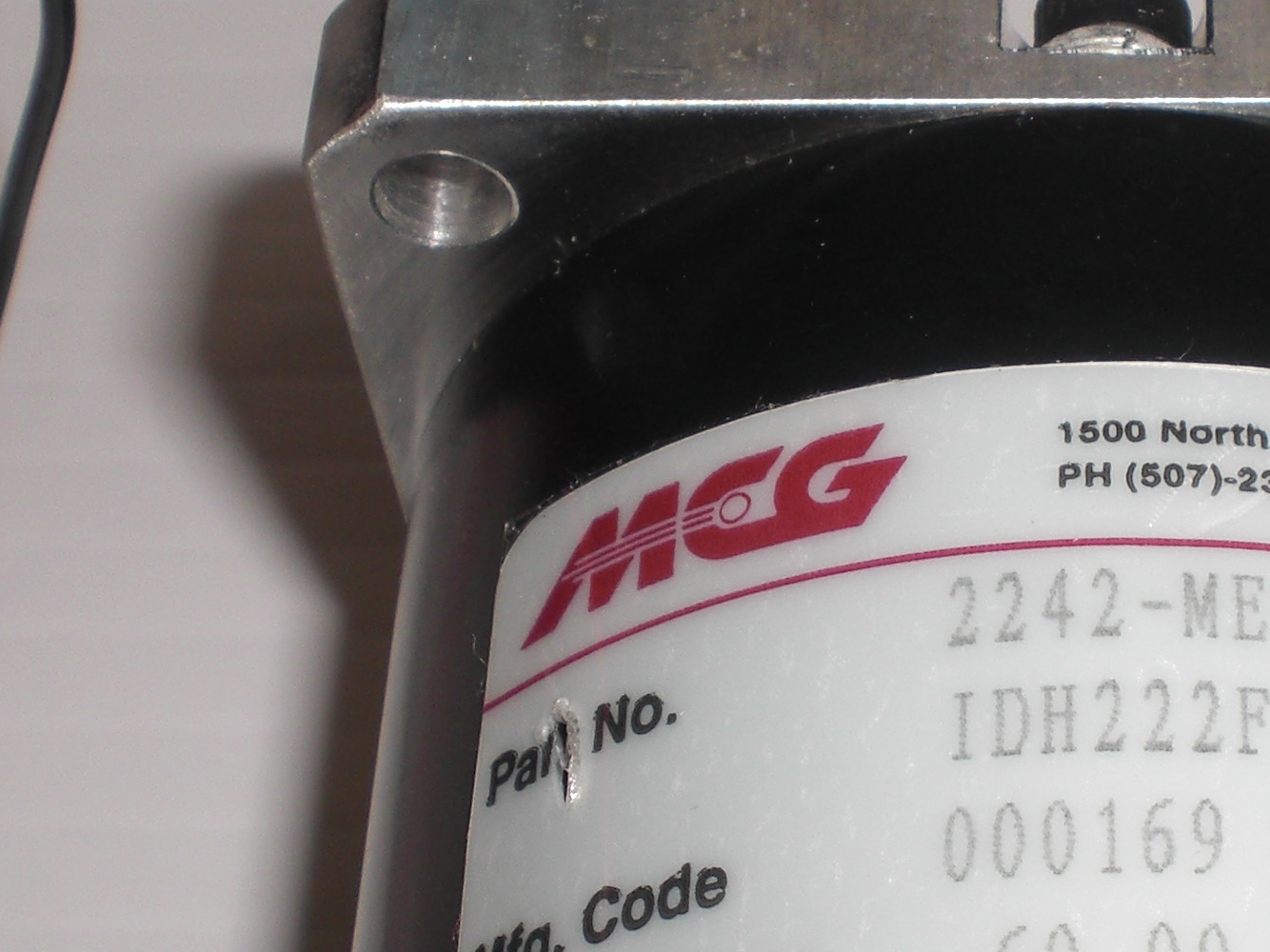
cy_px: 819
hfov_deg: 20.7
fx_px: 3411
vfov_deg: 15.7
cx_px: 1126
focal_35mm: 93
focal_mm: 6.3
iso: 64
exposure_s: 1/60
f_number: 5.6
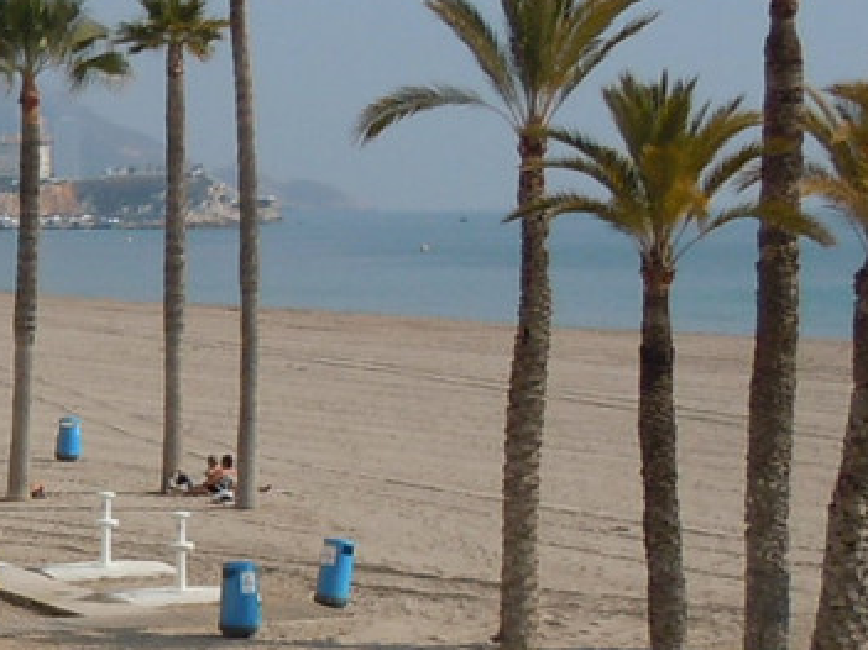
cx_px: -351
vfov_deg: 12.0
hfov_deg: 15.1
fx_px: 3083
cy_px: 450
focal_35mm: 123
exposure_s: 1/500
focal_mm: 5.4
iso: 100
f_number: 7
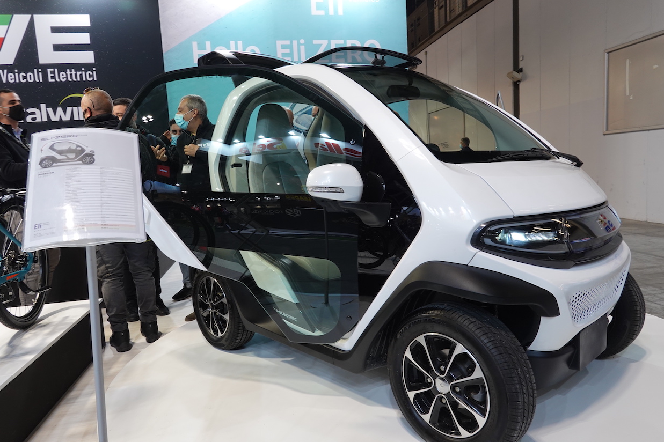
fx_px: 479
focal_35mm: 26
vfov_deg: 49.5
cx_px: 334
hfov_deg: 69.4
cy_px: 226
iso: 250
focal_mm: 9
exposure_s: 1/30
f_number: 4.5
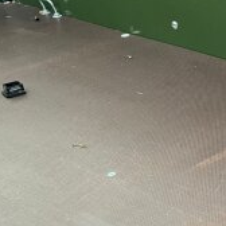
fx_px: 606
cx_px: 396
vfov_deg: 21.1
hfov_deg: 17.5
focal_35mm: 82
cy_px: 121
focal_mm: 5.7
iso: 250
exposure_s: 1/60
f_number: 1.5
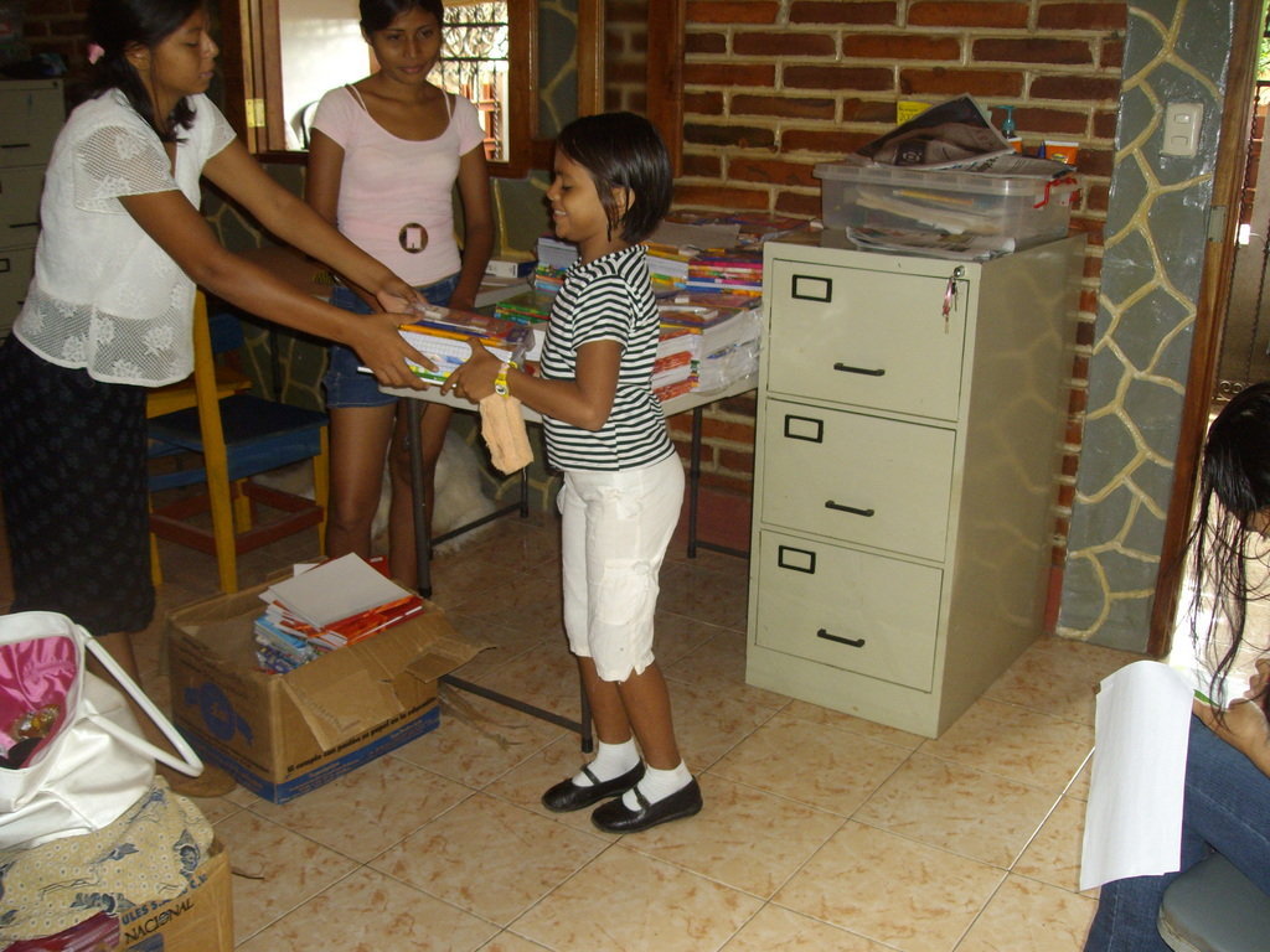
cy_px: 476
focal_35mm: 36
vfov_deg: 39.7
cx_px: 635
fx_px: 1321
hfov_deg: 51.4
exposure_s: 1/50
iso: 160
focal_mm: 6
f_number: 2.7
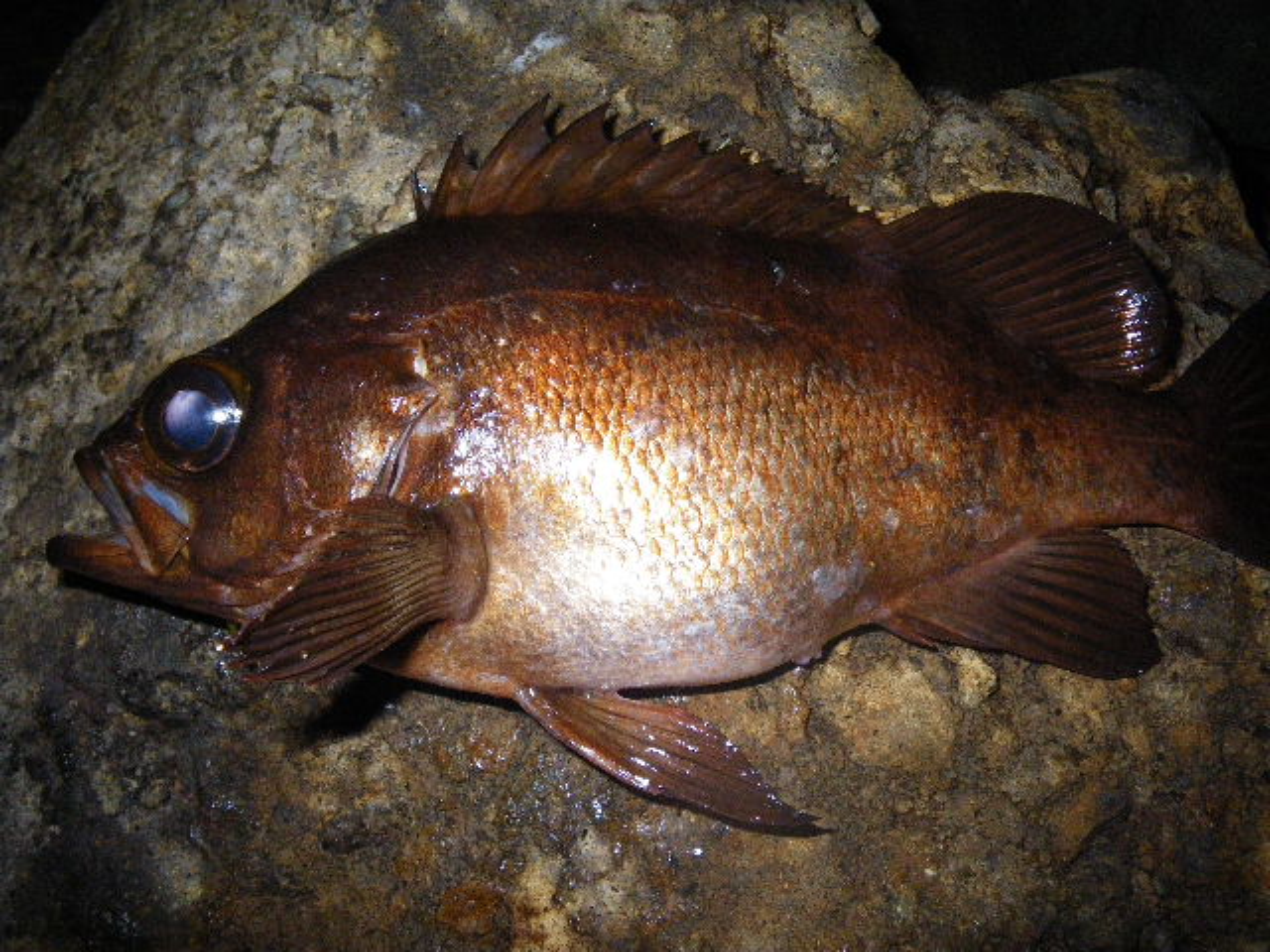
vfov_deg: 49.7
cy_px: 476
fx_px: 1027
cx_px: 635
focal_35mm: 28
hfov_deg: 63.4
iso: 400
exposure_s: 1/50
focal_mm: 5
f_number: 4.2
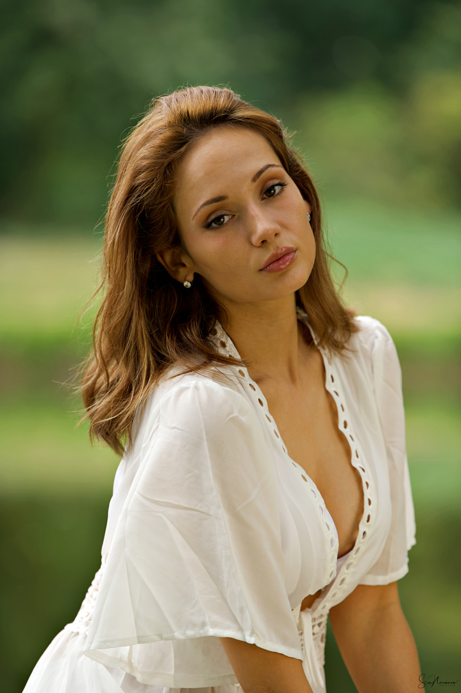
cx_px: 230
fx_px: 3557
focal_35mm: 185
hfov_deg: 7.4
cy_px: 346
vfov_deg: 11.1
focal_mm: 185
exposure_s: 1/320
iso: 250
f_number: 3.5
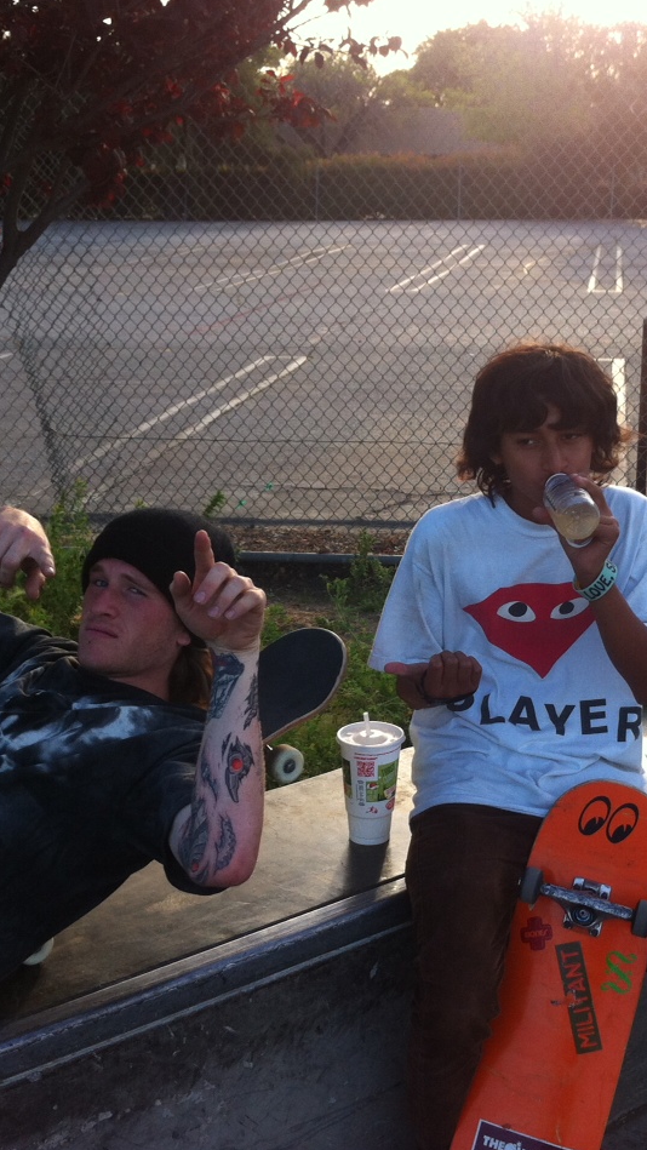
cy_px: 578
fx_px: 1586
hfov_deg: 23.0
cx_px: 414
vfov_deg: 39.9
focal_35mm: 52
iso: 80
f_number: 2.8
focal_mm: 3.85
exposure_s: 1/251
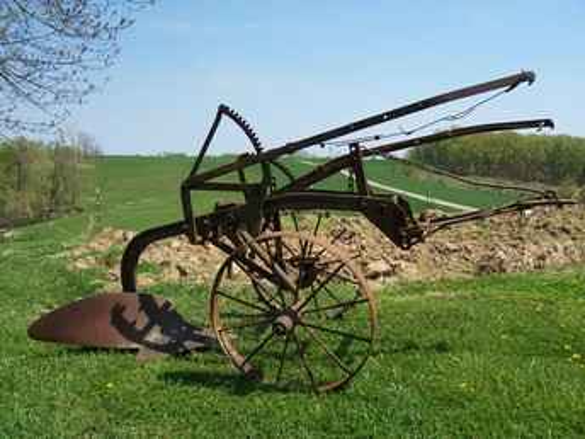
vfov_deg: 41.8
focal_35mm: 34
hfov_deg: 54.0
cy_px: 220
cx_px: 292
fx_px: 575
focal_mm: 5.6
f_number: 5.6
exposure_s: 1/500
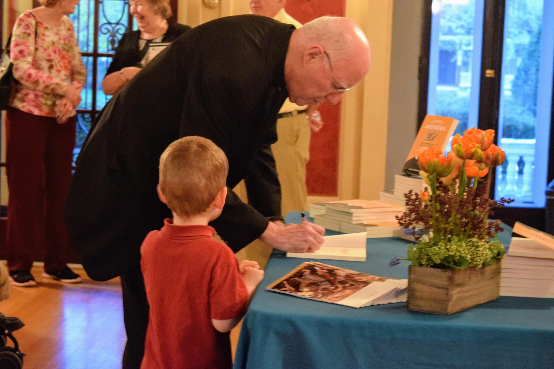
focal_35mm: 82
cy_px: 184
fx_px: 1269
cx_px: 277
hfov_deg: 24.6
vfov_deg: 16.6
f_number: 5.6
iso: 6400
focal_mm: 55
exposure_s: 1/25
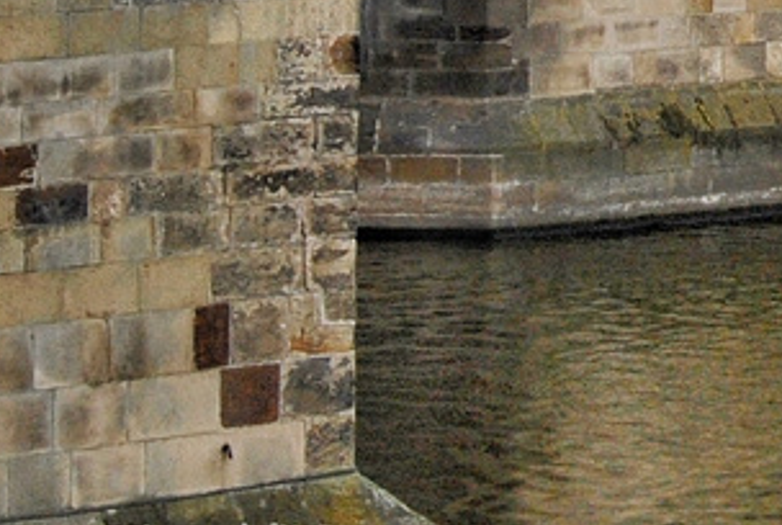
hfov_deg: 6.3
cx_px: 1421
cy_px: -453
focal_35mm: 318
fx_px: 6921
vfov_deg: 4.3
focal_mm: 40
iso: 400
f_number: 10
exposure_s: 1/400
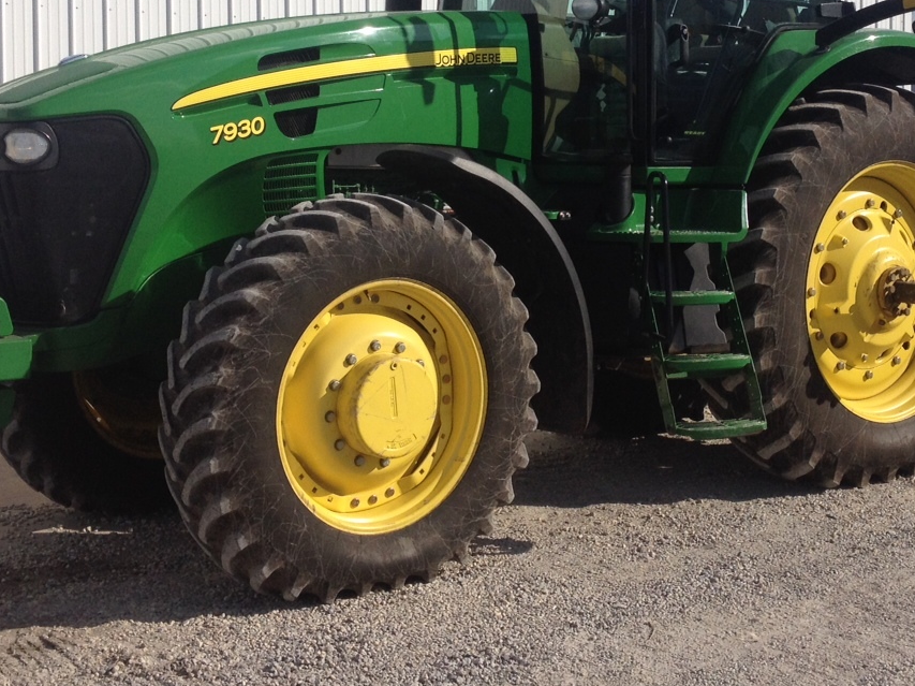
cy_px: 151
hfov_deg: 29.0
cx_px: 514
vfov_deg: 21.7
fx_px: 1770
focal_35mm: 67
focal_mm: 4.28
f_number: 2.4
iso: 50
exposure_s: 1/3247
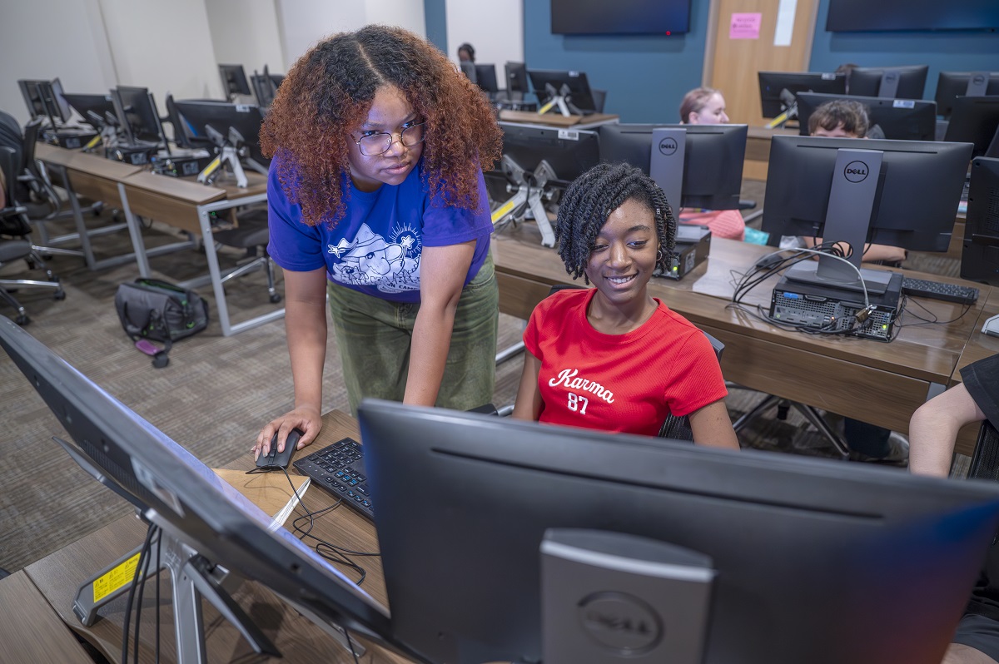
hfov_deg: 73.8
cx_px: 500
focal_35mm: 24
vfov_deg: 53.1
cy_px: 332
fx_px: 665
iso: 3200
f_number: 2.8
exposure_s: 1/160
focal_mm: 24
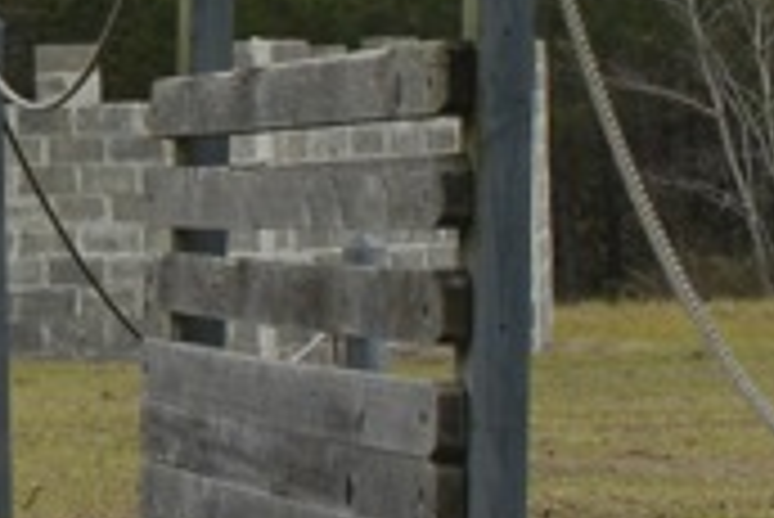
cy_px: -20
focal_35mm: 201
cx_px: -662
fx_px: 4323
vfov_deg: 6.8
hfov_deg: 9.7
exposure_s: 1/160
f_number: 8
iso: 500
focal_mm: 35
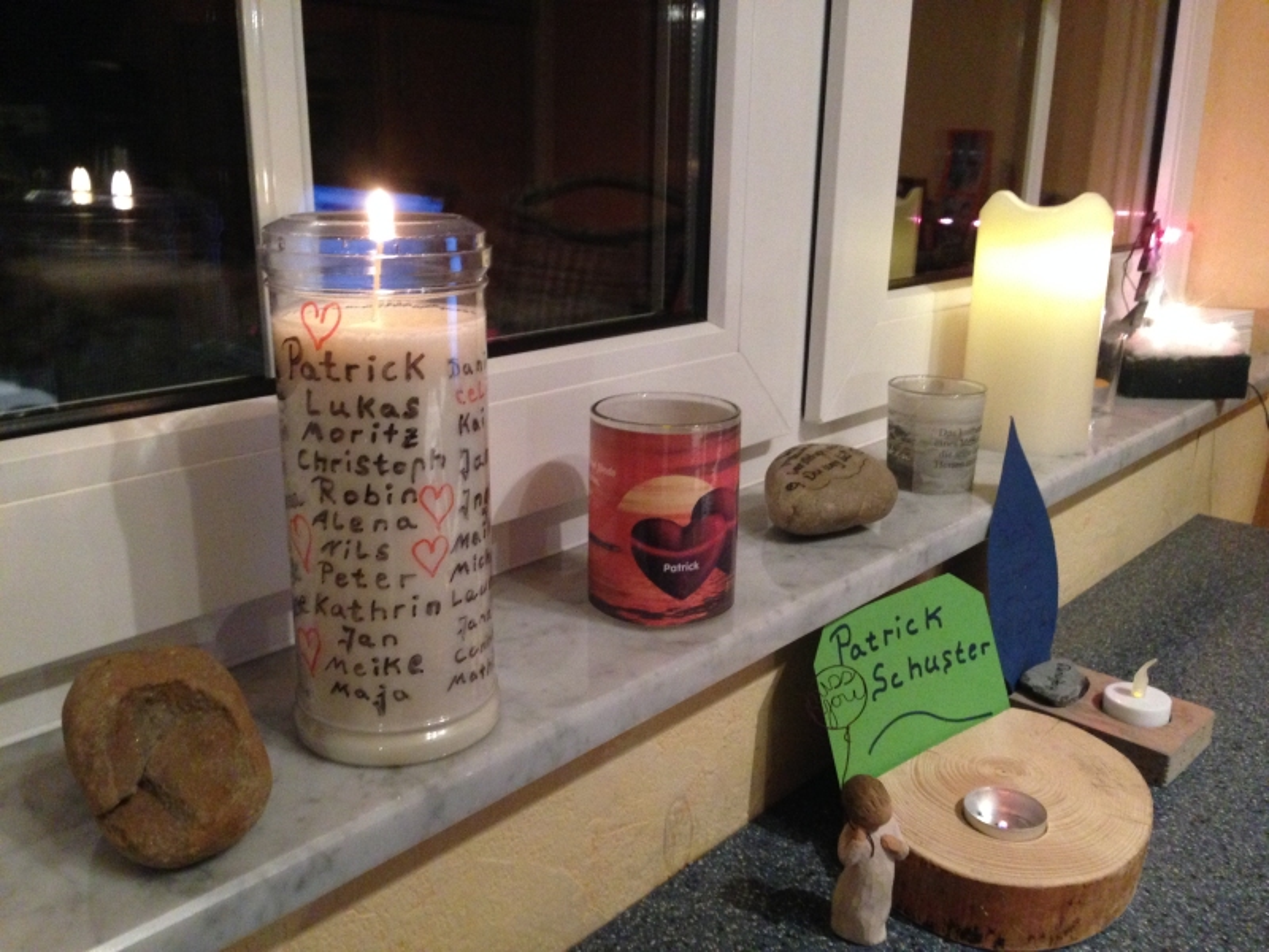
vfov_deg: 42.9
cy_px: 476
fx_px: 1210
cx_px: 634
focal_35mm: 33
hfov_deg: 55.4
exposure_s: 1/15
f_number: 2.4
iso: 500
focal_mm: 4.12
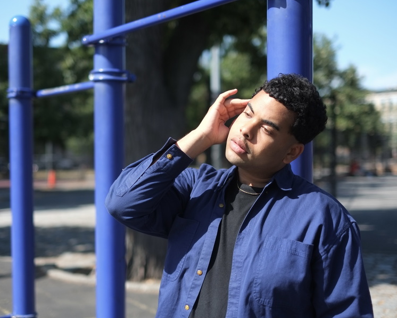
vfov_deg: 25.4
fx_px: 705
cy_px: 159
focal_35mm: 60
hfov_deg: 31.4
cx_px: 171
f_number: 1.4
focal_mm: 35
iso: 200
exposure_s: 1/4000
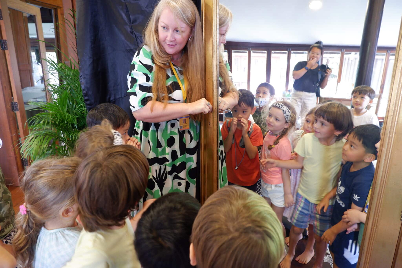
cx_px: 201
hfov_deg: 76.1
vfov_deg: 55.1
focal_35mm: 23
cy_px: 134
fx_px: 257
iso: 1000
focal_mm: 15
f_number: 3.5
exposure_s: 1/25
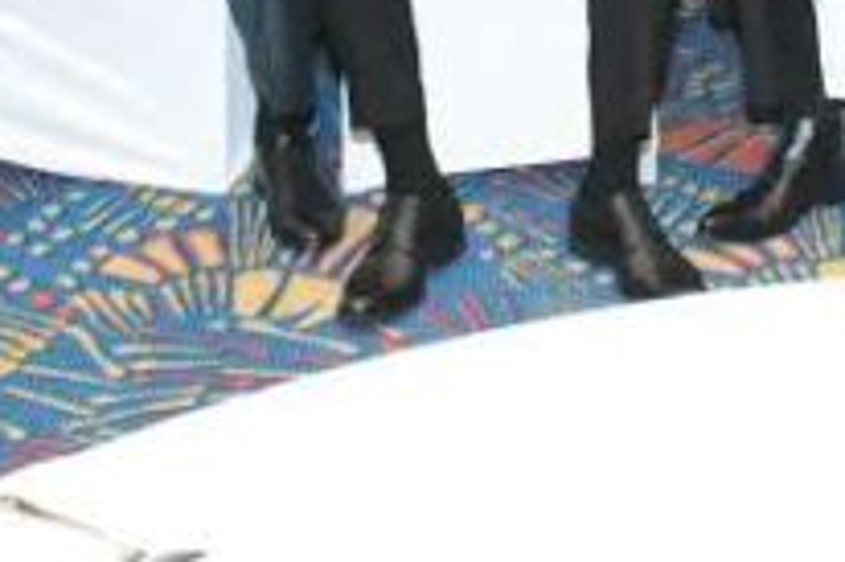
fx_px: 2627
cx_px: 779
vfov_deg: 11.6
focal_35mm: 112
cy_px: -324
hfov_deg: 18.0
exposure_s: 1/200
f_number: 8
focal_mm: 20
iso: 8000
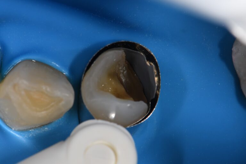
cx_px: 123
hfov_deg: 13.1
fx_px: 1072
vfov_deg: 8.7
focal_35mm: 157
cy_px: 82
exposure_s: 1/160
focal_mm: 105
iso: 200
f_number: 32
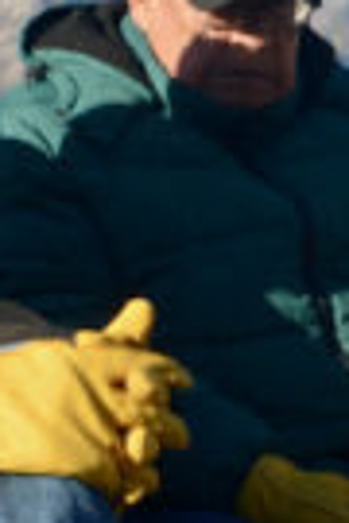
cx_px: 605
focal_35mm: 217
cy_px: 544
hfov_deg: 6.2
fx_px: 3155
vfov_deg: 9.4
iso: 500
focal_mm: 38
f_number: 14
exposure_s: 1/320
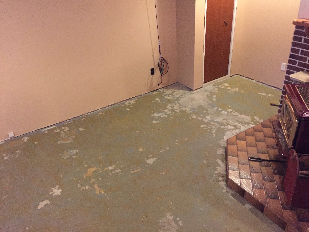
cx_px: 154
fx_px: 259
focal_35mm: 29
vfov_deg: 48.2
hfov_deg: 61.7
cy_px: 116
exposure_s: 1/15
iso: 400
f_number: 2.2
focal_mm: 4.15
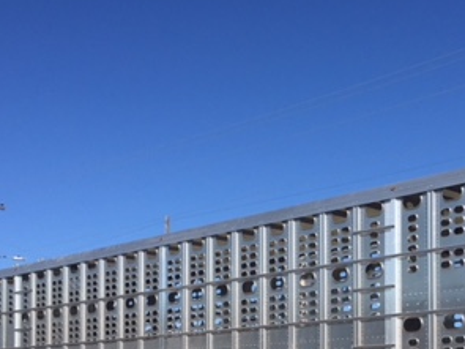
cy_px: 362
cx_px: 322
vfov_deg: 22.3
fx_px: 846
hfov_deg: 30.4
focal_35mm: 63
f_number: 2.2
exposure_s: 1/2825
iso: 32
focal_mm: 4.15
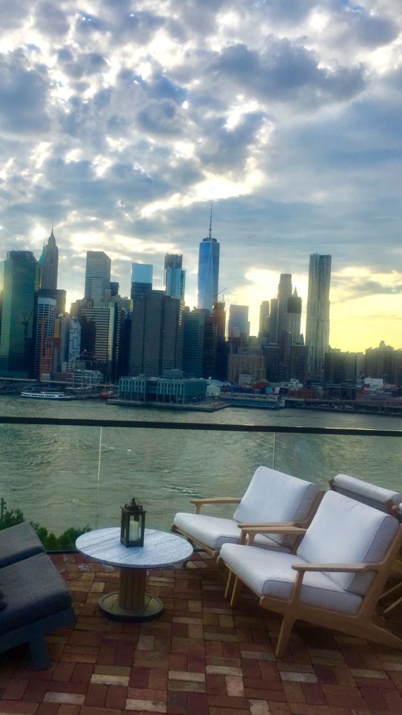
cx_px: 143
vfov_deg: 61.0
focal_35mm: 32
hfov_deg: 36.4
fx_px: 606
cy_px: 359
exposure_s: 1/1041
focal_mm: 4.15
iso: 32
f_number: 2.2
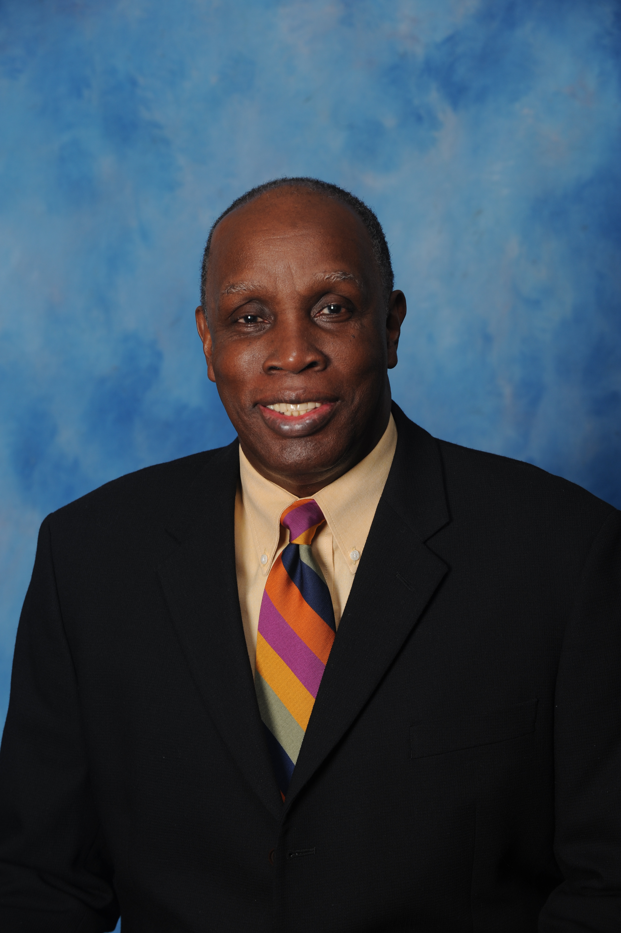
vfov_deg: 16.4
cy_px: 466
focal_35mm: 125
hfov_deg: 11.0
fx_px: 3238
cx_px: 310
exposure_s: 1/160
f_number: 9
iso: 200
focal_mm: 125
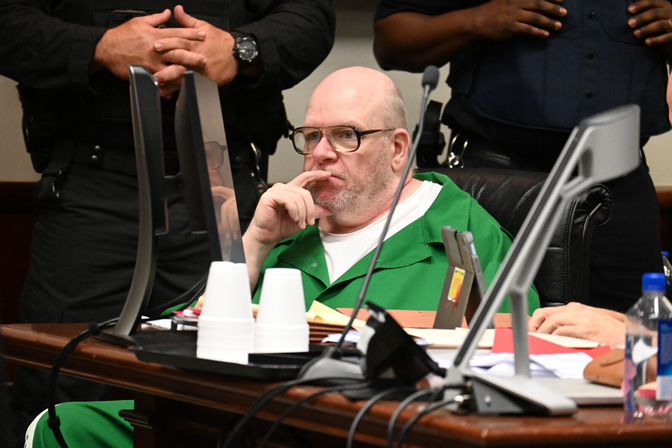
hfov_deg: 8.3
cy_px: 224
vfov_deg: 5.6
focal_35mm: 248
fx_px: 4619
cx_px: 336
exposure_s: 1/125
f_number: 5.6
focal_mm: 165
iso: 7200
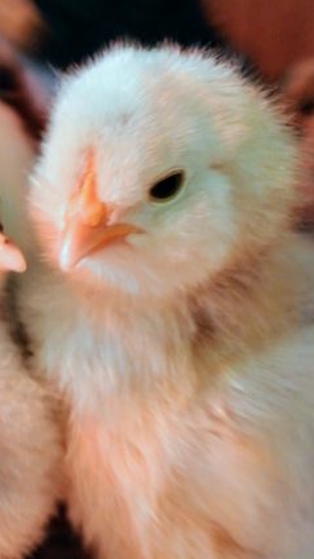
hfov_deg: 4.0
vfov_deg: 7.1
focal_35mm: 302
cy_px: 358
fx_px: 4469
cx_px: -67
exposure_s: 1/15
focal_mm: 44.2
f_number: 4
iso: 800
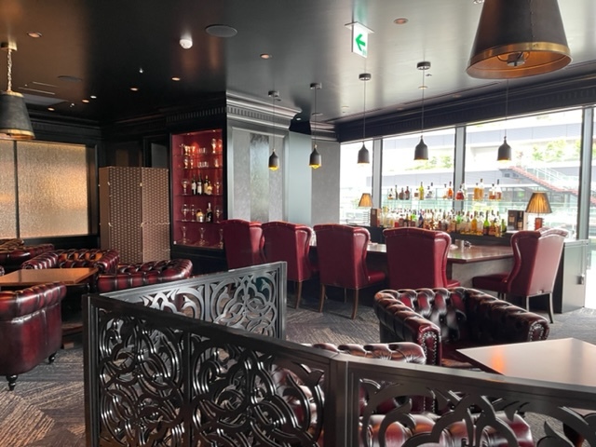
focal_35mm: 26
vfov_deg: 53.1
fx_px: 448
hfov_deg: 67.3
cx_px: 298
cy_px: 224
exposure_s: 1/91
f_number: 1.6
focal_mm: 5.1
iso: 125
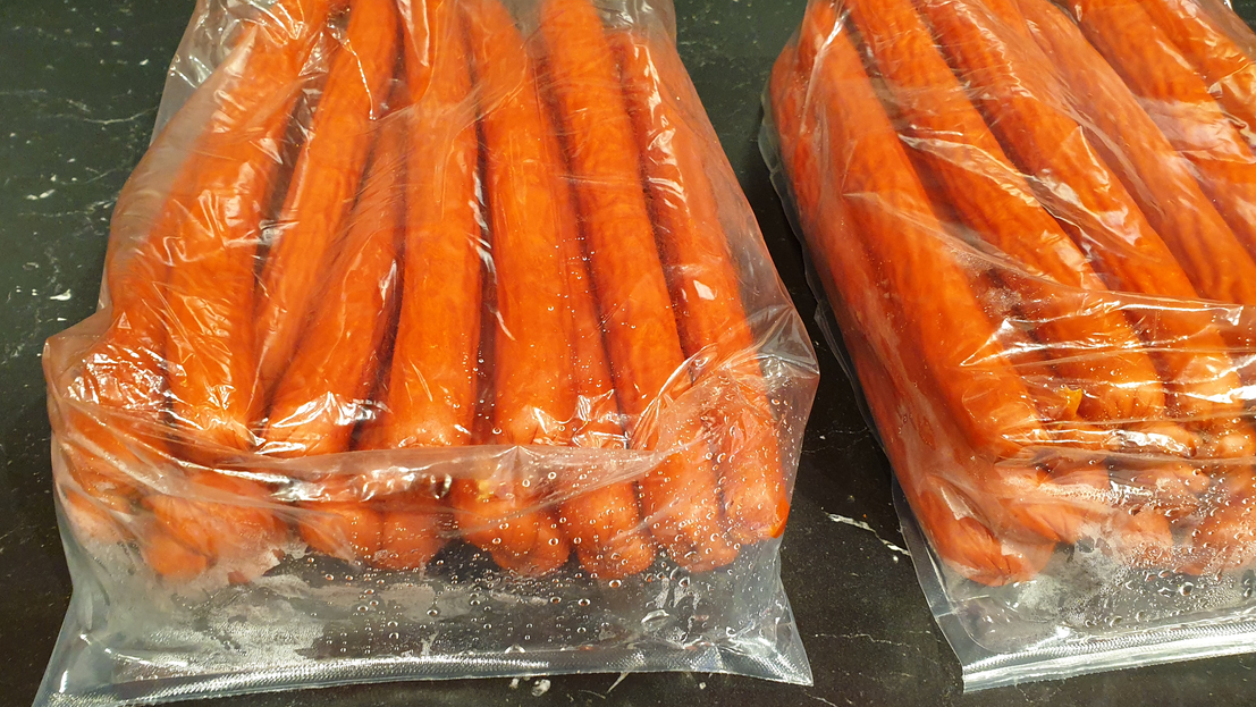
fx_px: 966
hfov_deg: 66.1
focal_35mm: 29
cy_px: 374
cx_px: 631
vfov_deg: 40.2
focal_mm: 4.3
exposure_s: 1/50
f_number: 2.4
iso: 320
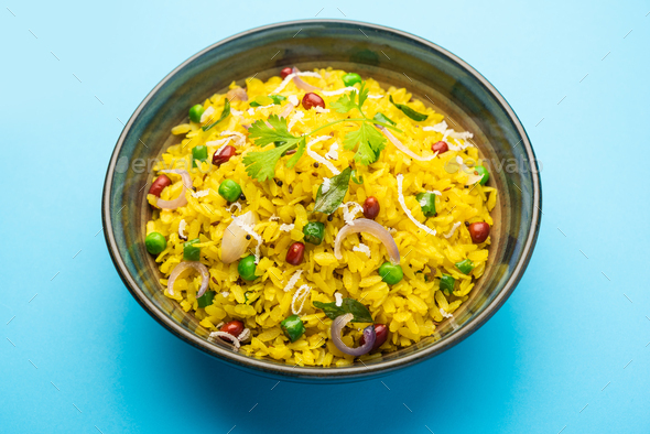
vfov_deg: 22.6
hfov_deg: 33.4
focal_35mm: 60
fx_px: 1084
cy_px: 217
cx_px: 325
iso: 100
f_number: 7.1
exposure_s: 1/125
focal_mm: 60
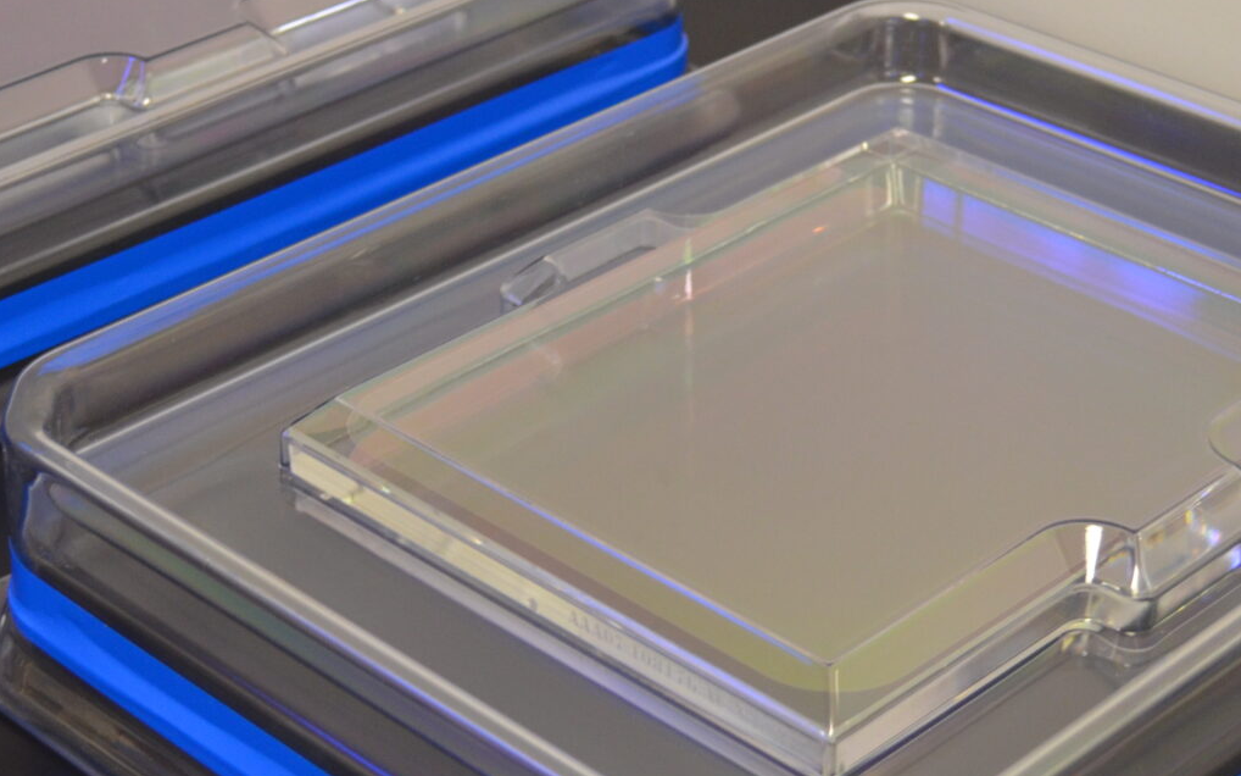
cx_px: 519
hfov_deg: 23.3
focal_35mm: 89
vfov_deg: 14.7
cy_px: 429
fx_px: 3011
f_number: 4.5
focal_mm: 29
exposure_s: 1/50
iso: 800
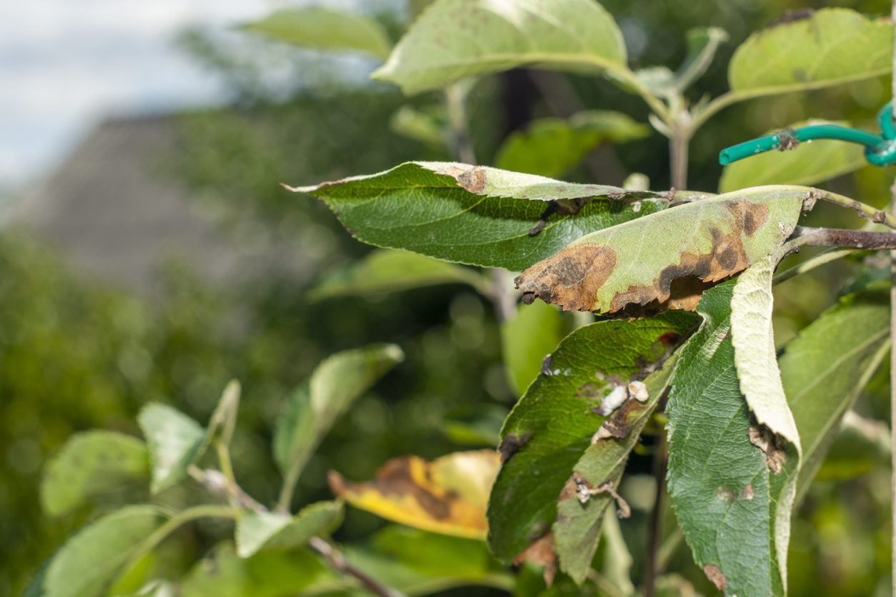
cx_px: 448
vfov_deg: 18.2
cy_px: 298
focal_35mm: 75
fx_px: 1867
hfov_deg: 27.0
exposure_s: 1/250
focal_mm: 50
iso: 100
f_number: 7.1
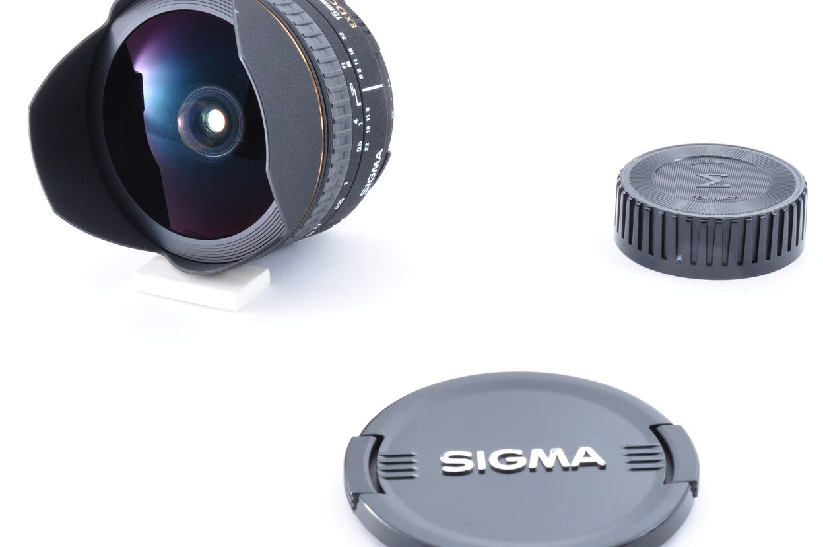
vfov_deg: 17.7
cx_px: 429
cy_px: 274
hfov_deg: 26.3
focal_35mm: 77
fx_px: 1758
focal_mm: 40
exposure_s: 1/200
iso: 200
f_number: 20
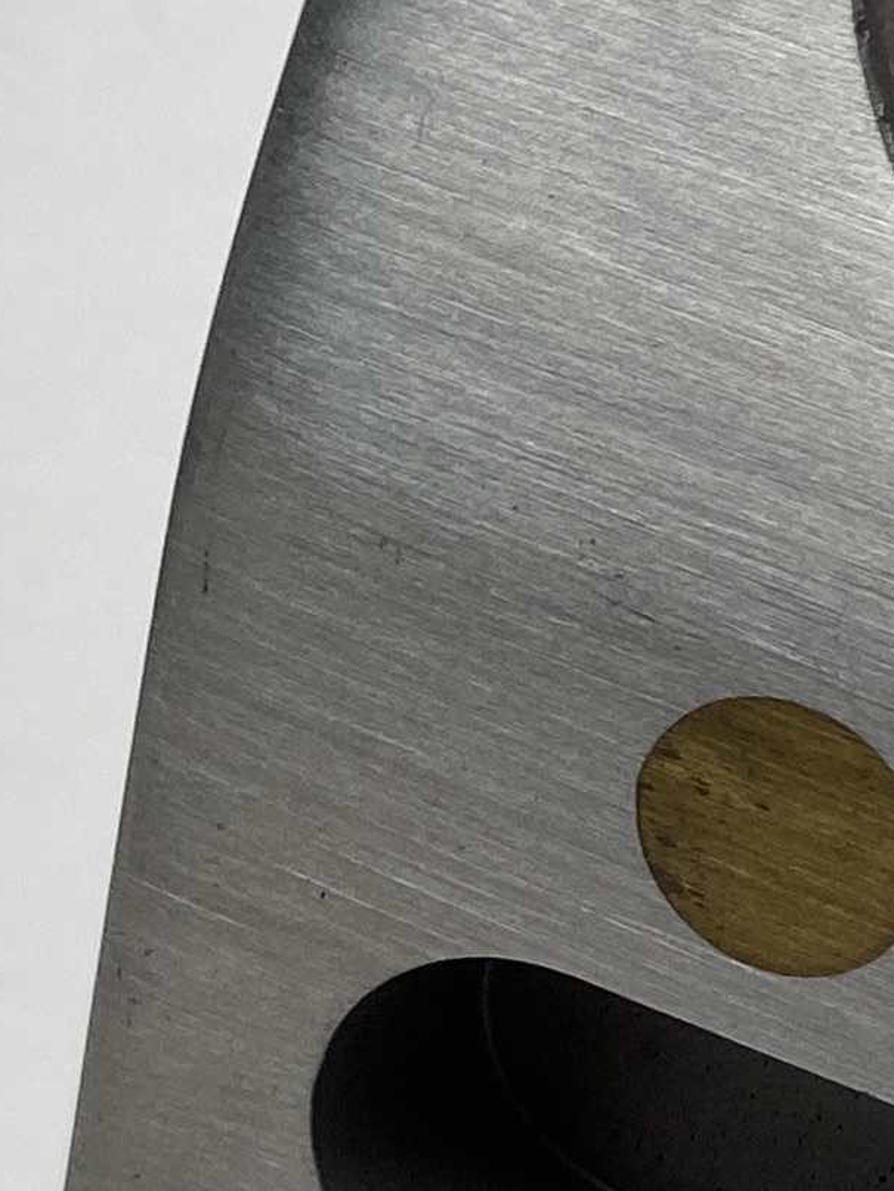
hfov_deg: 10.8
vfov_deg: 14.7
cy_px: 1359
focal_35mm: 130
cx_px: 1518
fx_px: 4474
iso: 32
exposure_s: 1/418
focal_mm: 4.25
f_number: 1.8
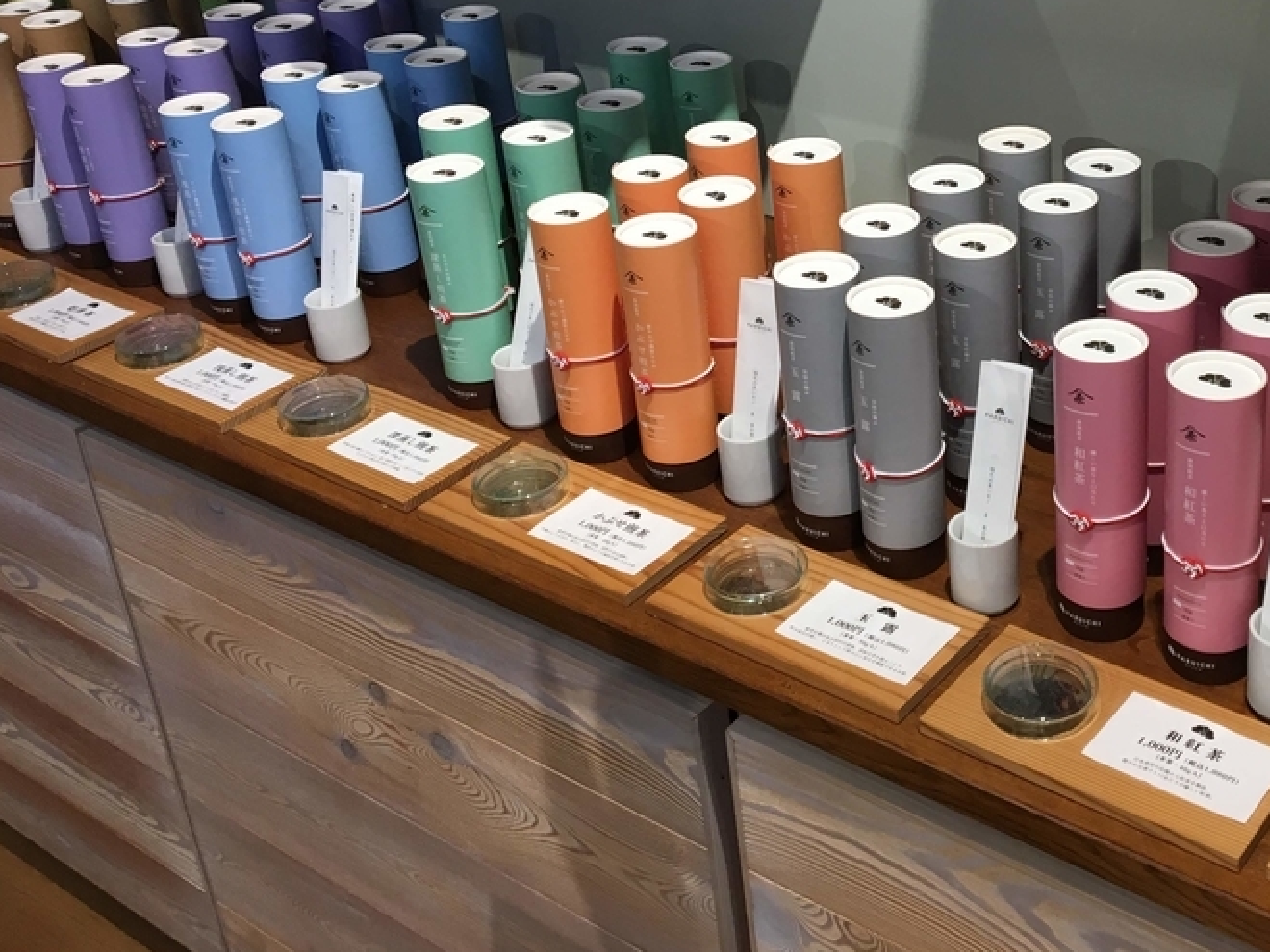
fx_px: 1651
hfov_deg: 40.7
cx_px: 974
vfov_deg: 31.6
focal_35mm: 45
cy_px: 233
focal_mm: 4.15
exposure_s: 1/30
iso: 32
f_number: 2.2
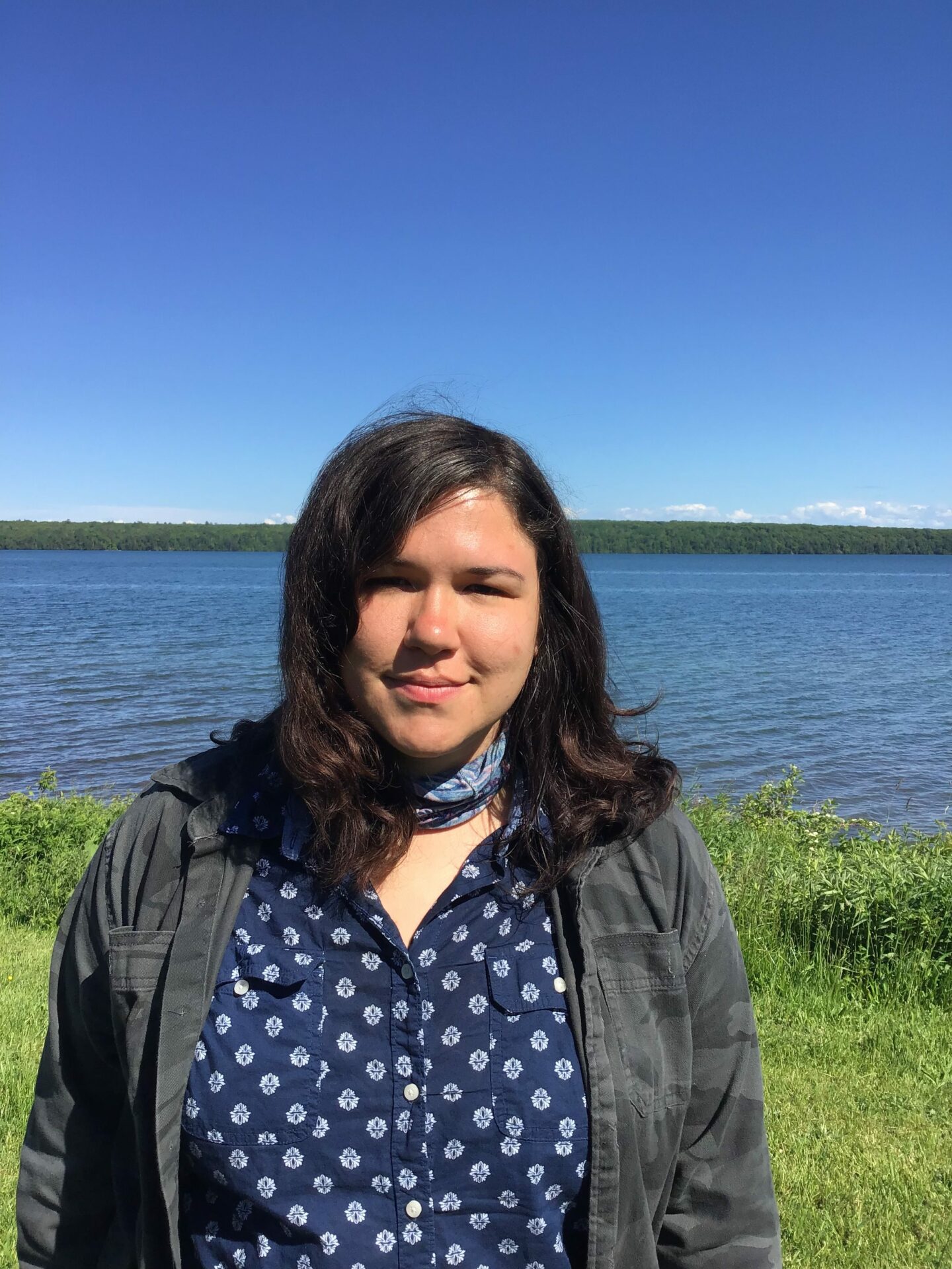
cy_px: 634
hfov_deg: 45.4
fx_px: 1137
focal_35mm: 31
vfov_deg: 58.4
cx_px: 476
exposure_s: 1/1164
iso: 25
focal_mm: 3.3
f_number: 2.4
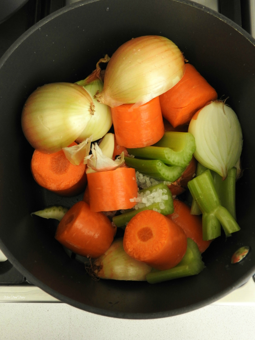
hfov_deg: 46.8
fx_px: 295
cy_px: 170
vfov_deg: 60.0
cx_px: 128
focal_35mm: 30
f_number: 3.5
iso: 400
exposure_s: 1/10
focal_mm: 5.4
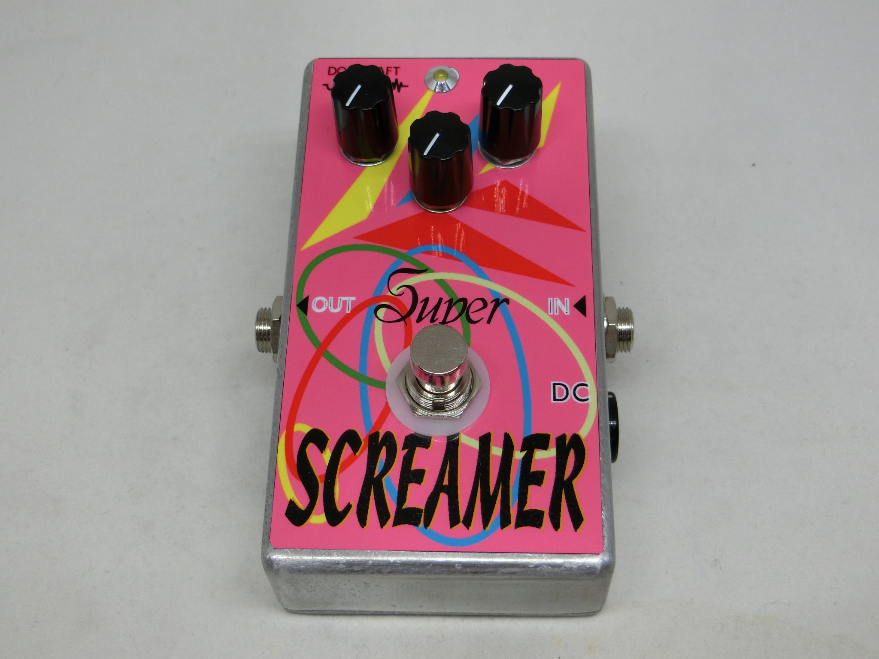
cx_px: 440
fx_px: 1143
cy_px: 330
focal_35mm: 45
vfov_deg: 32.2
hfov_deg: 42.1
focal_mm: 8
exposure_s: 1/125
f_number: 4.4
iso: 80
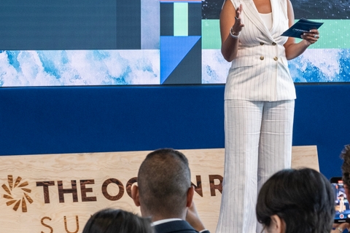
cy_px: 62
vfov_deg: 6.4
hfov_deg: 9.5
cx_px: 283
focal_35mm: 216
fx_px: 2100
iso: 800
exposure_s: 1/125
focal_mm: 80
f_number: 7.1
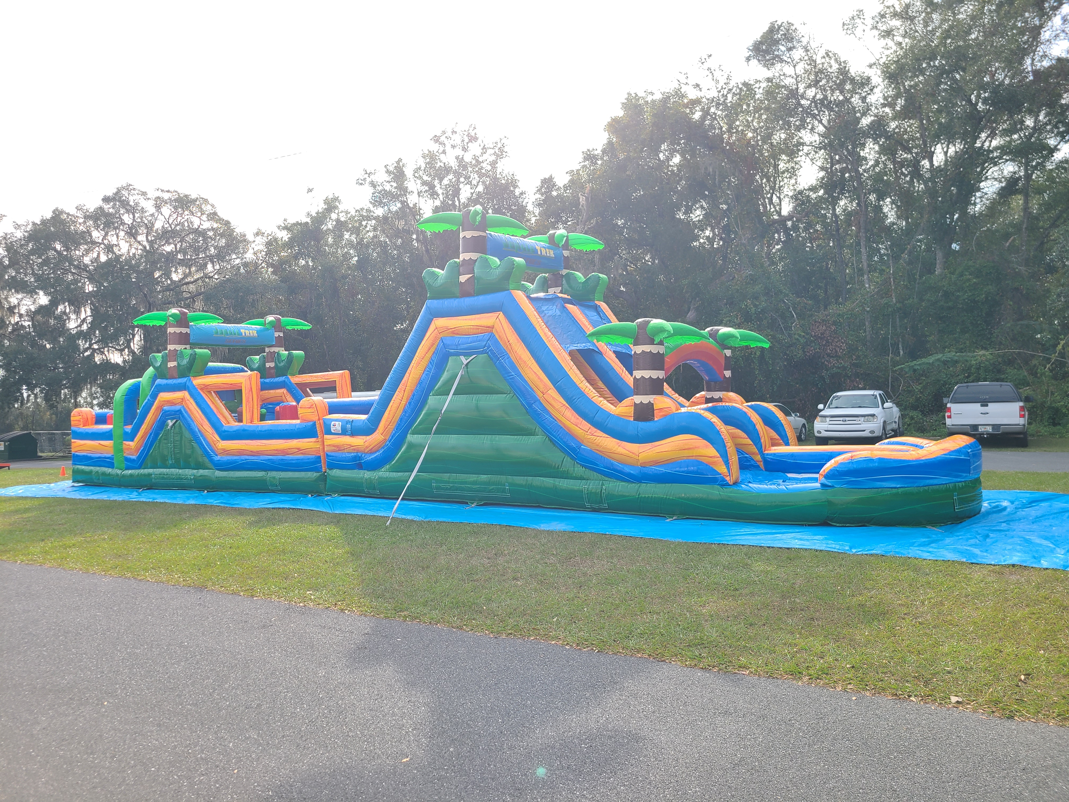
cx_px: 534
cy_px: 401
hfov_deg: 67.3
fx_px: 803
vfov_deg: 53.1
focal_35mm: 26
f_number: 1.8
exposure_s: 1/742
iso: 40
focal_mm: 5.4
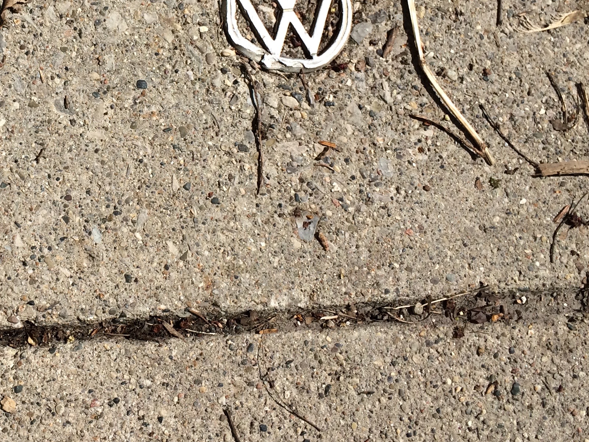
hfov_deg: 31.7
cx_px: 100
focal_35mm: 59
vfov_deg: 24.3
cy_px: 71
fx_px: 1004
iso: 32
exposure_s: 1/3731
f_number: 2.2
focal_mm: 4.15
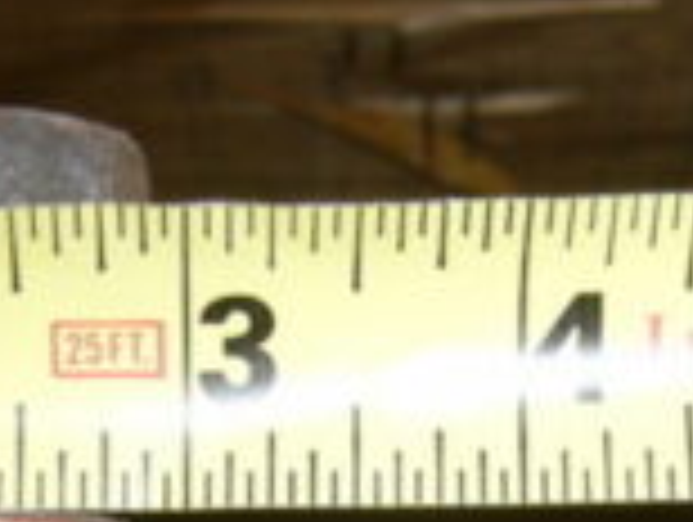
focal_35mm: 136
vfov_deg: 10.7
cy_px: 630
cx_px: 356
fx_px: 2727
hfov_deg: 14.5
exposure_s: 1/60
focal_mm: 5.8
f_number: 2.8
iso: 80
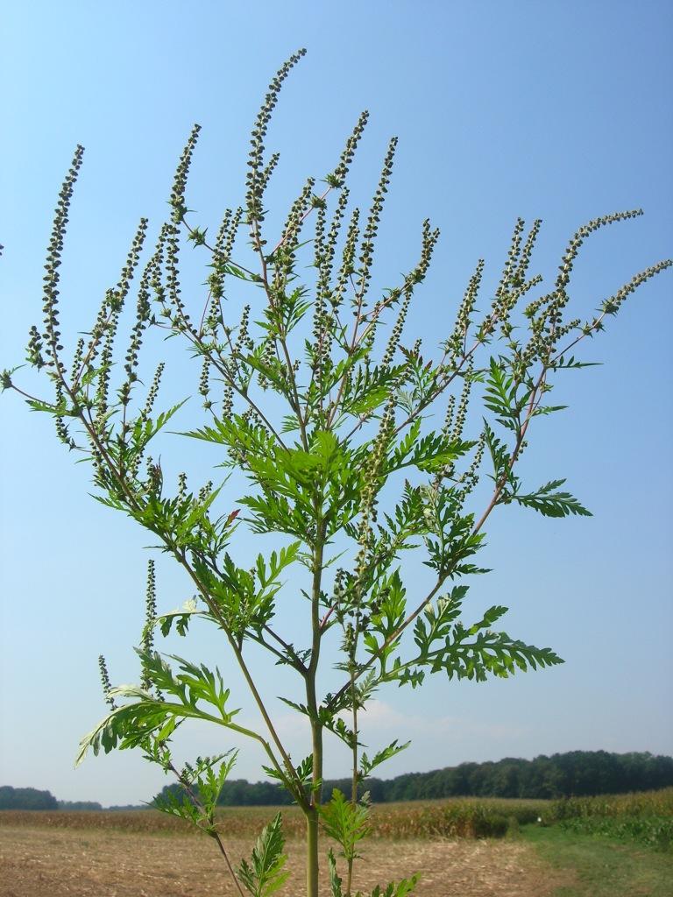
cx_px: 336
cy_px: 448
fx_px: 985
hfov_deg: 37.7
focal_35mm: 38
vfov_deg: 49.0
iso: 64
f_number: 4.8
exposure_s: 1/668
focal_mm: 7.8
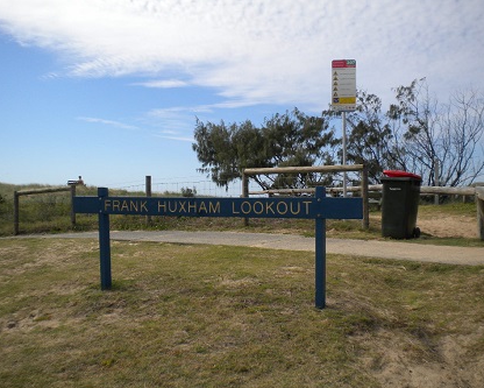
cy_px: 195
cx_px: 236
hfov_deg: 49.1
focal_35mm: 37
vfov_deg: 40.1
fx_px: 530
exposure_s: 1/850
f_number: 4.6
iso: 80
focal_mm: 6.3
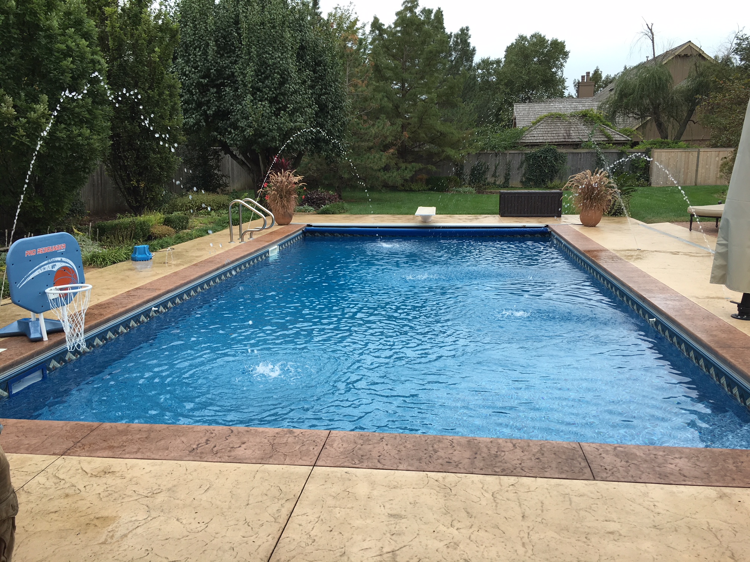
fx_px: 628
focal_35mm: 29
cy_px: 281
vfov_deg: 48.2
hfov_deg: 61.7
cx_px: 375
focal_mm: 4.15
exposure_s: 1/239
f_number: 2.2
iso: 25
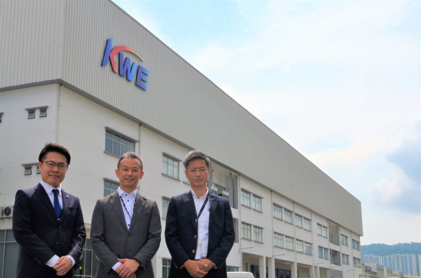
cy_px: 139
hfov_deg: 37.9
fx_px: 613
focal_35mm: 52
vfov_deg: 25.6
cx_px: 210
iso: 200
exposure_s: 1/250
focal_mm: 35
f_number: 14
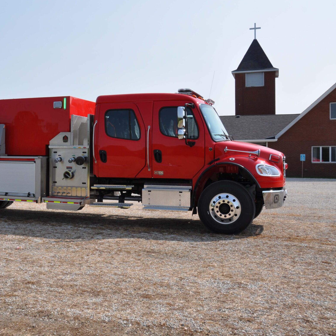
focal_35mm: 42
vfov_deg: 40.0
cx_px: 71
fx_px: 461
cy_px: 154
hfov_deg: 38.6
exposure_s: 1/200
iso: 200
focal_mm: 20
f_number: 14
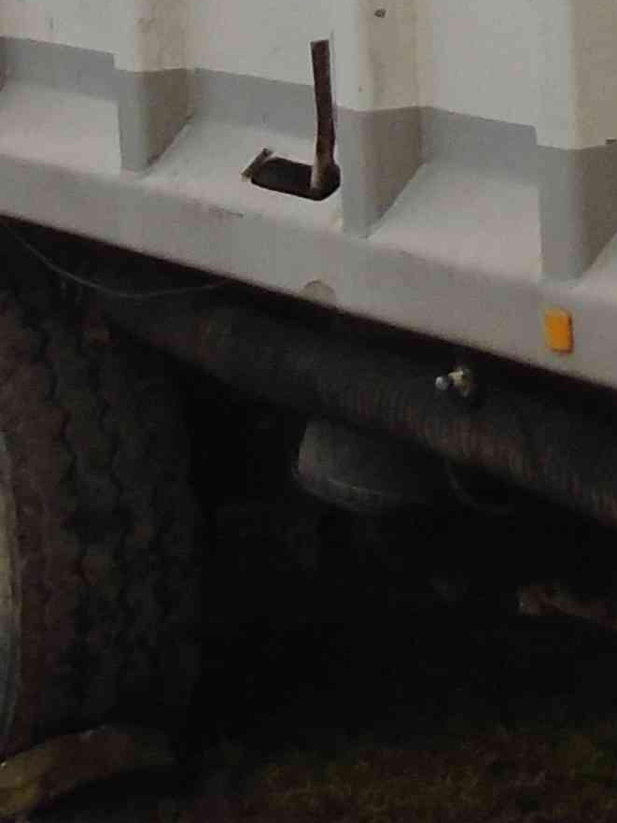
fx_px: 3611
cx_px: 986
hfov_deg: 9.4
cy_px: -210
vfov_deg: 12.6
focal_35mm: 152
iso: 100
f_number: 3.2
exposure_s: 1/500
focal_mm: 4.6
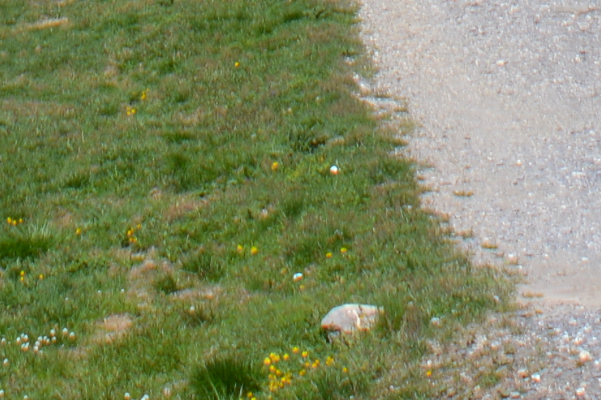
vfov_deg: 6.9
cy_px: -883
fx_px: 2936
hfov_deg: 11.6
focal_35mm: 176
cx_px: 87
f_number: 8
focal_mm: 18
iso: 100
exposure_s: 1/250
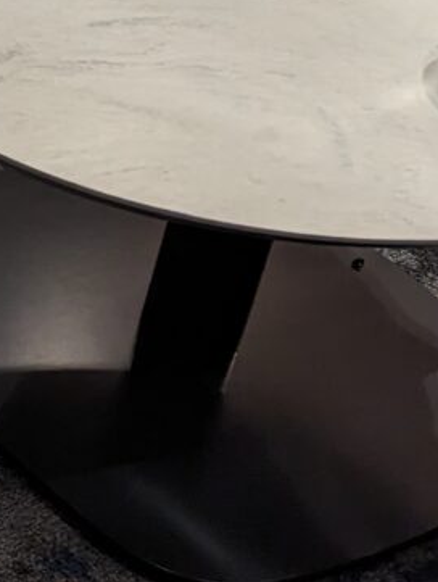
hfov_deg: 12.9
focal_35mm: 102
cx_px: -405
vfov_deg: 18.5
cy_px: -61
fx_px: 1716
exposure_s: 1/120
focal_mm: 6.81
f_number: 1.85
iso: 817
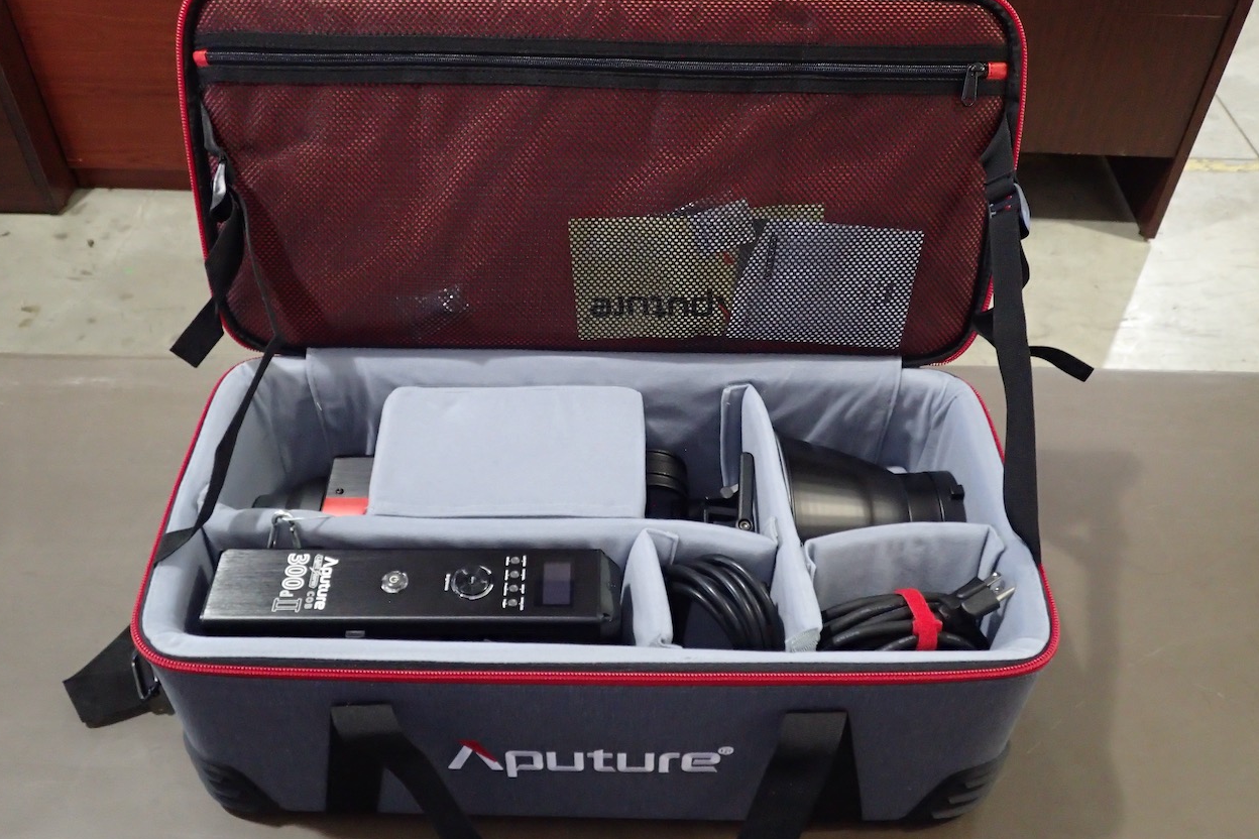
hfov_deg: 58.7
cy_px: 426
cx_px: 616
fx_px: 1119
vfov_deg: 41.1
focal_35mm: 32
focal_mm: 5.5
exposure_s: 1/30
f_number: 2.3
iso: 640
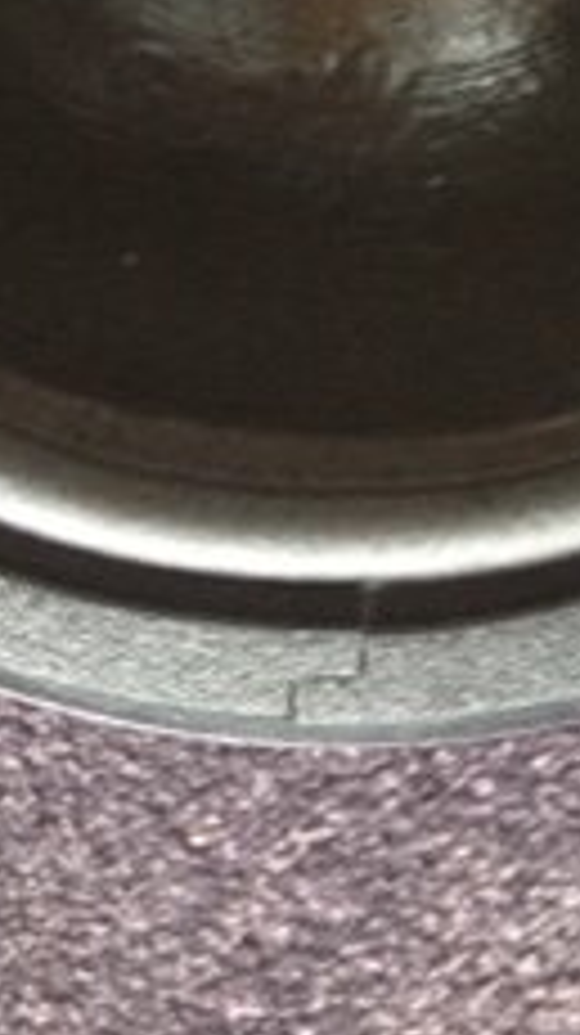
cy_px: -328
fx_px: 2905
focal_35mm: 106
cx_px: 315
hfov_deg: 11.4
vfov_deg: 18.7
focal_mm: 4.28
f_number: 2.4
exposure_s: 1/15
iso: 160
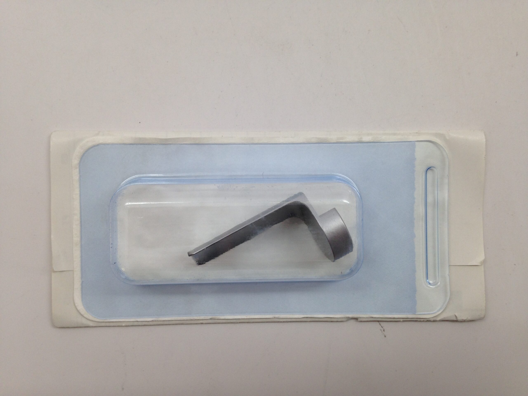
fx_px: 503
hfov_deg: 55.4
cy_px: 198
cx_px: 264
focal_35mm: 33
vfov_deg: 42.9
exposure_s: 1/60
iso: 50
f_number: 2.4
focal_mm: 4.12
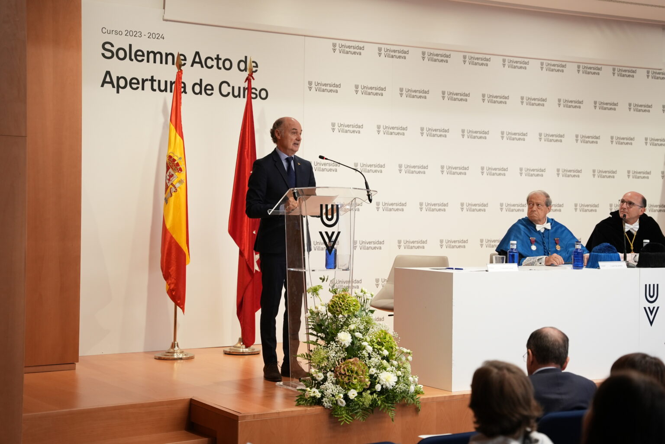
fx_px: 1131
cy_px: 222
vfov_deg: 22.2
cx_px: 332
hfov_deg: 32.8
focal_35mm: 61
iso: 1600
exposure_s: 1/160
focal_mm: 61.2
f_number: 2.8
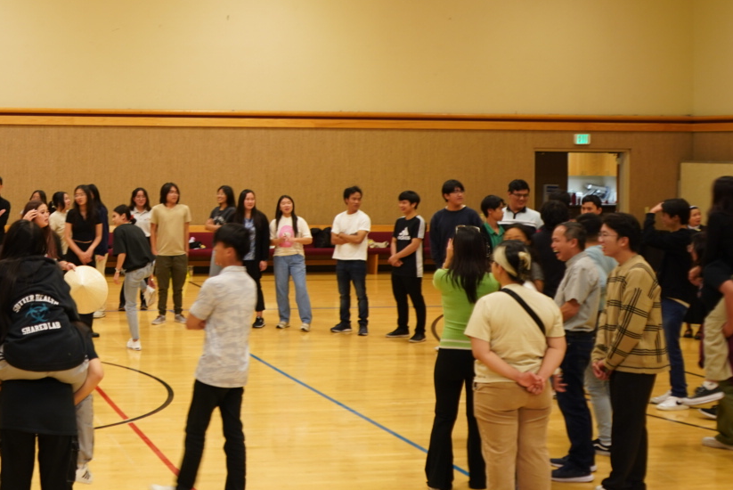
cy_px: 154
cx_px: 53
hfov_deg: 34.0
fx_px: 1121
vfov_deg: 24.5
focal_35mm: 55
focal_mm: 28
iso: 400
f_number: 3.5
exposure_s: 1/30
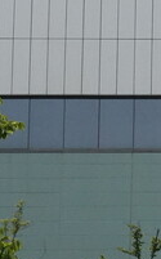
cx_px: 471
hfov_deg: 4.6
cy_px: 40
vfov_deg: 7.7
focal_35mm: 273
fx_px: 1923
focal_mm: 21.08
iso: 1600
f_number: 6.3
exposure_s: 1/800
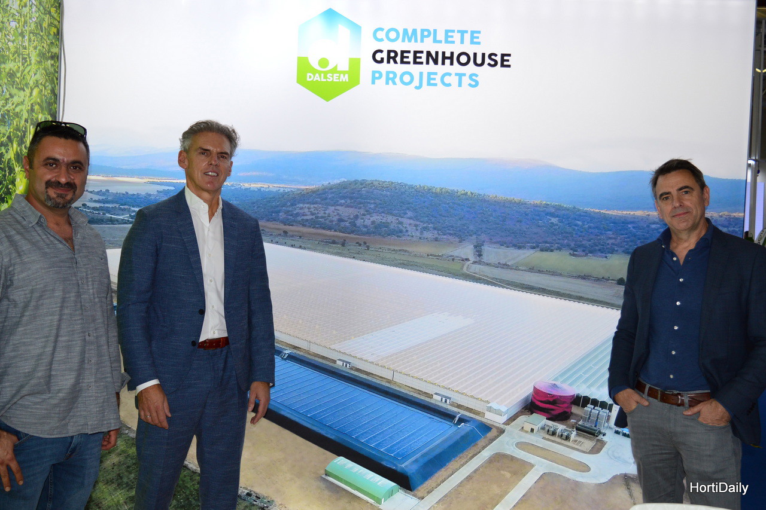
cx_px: 383
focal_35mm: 39
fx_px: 830
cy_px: 255
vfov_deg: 34.2
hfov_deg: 49.6
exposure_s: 1/125
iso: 400
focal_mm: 26
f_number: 5.6
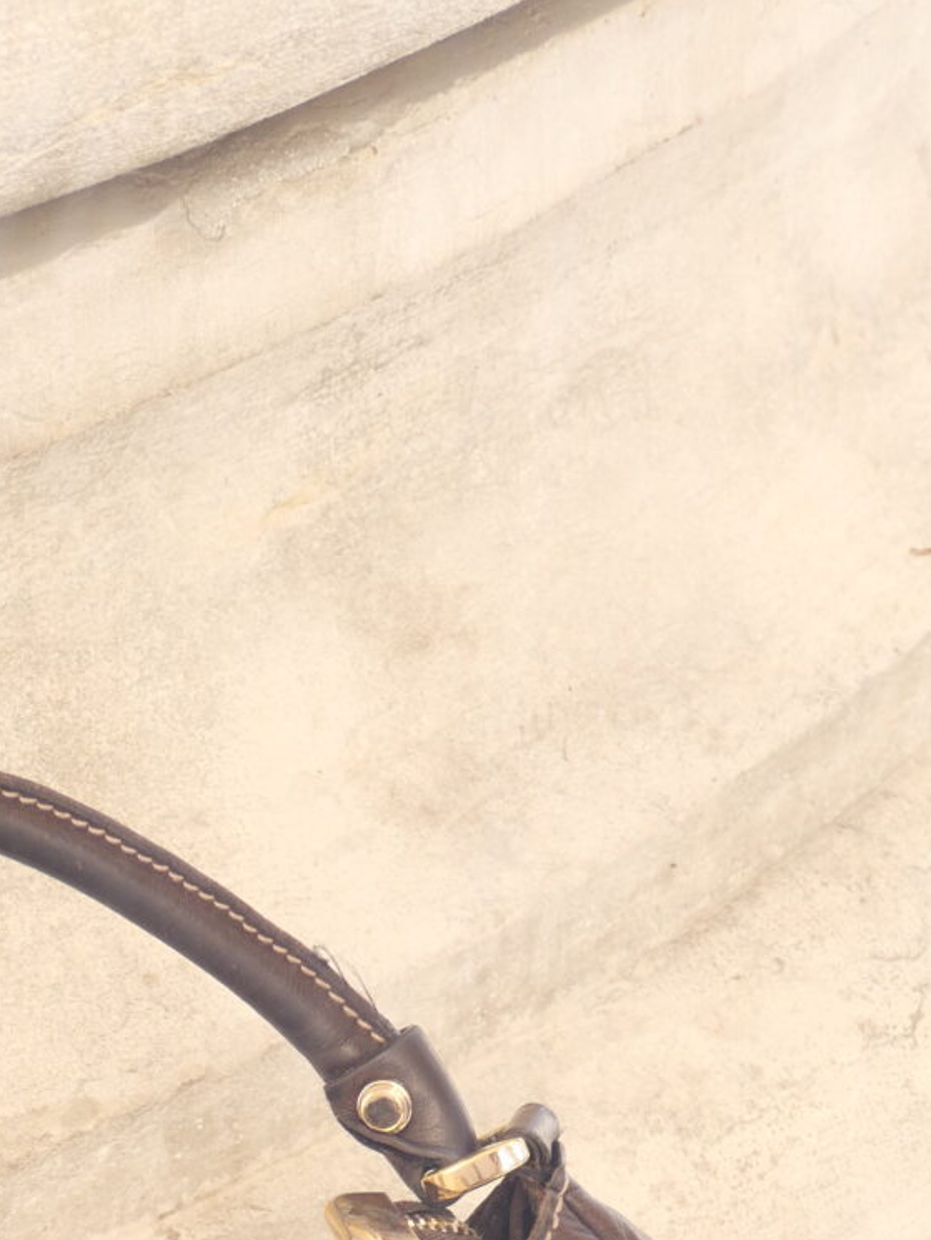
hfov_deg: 16.6
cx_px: 125
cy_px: 1689
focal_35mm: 88
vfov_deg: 20.1
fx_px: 3155
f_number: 4
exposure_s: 1/100
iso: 200
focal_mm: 16
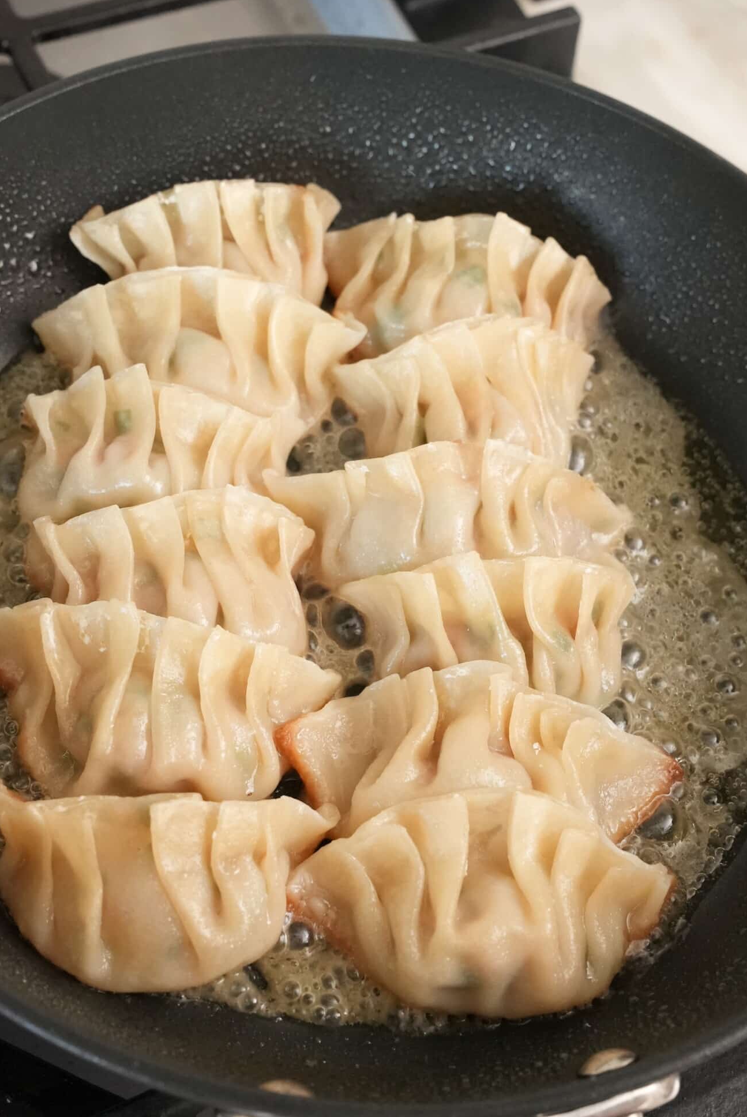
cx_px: 366
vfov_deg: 35.5
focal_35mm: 56
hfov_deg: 24.2
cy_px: 584
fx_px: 1743
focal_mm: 53.1
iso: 16000
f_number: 9
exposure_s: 1/200
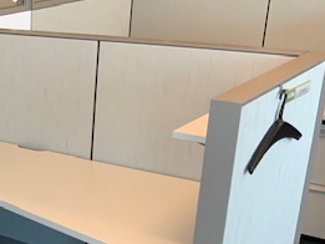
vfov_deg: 20.4
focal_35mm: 71
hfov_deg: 24.8
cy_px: 208
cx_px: -64
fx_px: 667
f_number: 1.8
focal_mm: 3
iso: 50
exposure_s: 1/60
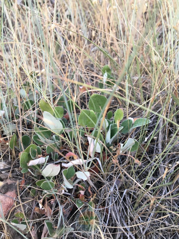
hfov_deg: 48.2
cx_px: 90
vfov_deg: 61.7
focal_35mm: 29
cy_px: 120
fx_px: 200
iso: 32
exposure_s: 1/30
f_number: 2.2
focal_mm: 4.15
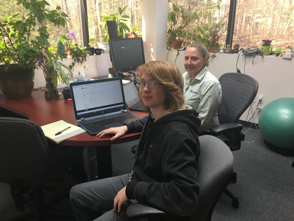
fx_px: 246
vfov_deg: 48.2
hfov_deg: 61.7
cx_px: 147
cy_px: 110
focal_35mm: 29
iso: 64
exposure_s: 1/30
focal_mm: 4.15
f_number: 2.2
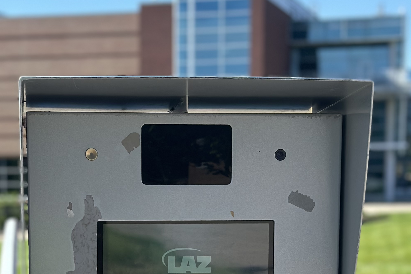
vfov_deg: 13.2
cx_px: 165
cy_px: 334
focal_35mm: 101
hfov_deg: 20.2
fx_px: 1153
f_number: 1.78
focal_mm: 6.86
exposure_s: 1/3257
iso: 80
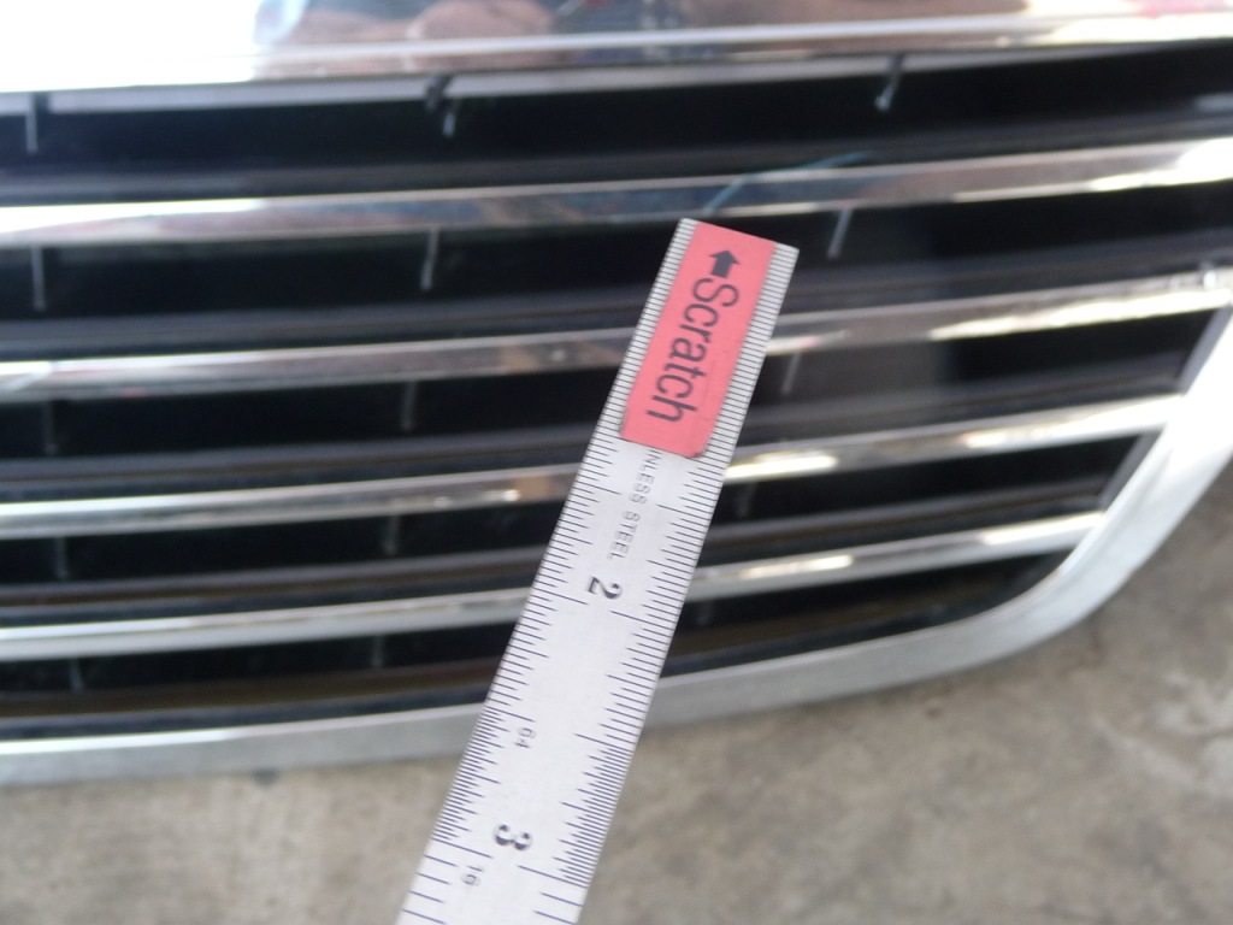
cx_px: 616
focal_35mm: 49
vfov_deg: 29.7
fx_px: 1745
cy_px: 462
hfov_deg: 38.9
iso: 125
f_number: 3.7
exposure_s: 1/30
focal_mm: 6
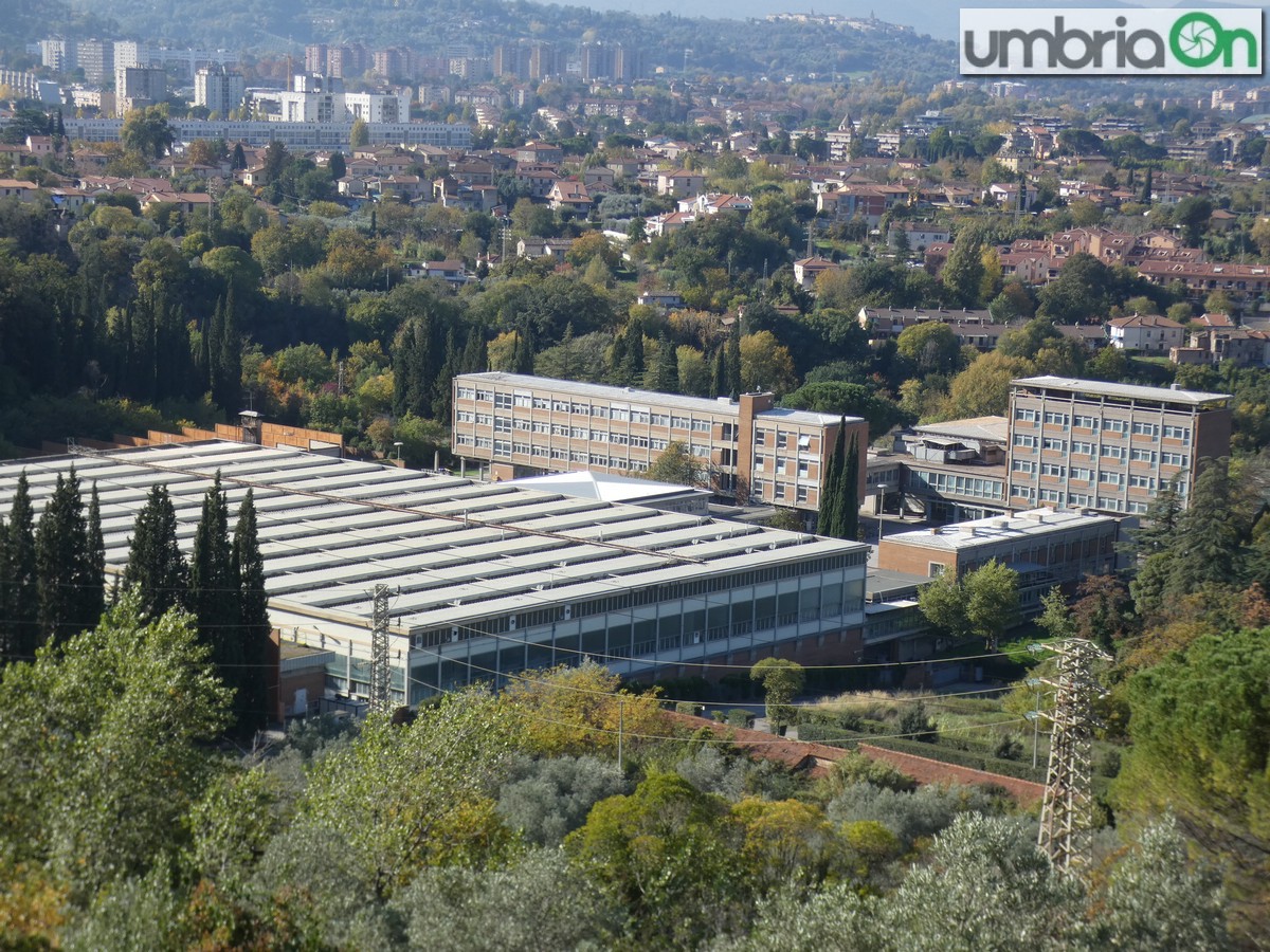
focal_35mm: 81
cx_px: 635
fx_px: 2972
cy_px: 476
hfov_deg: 24.1
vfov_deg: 18.2
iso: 80
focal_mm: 14.5
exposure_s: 1/400
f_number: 4.5
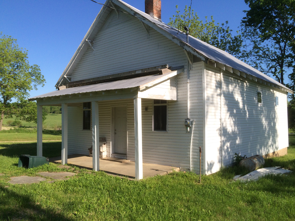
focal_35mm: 29
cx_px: 148
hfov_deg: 61.7
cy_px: 110
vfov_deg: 48.2
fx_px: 247
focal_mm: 4.15
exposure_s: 1/2415
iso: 50
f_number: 2.2
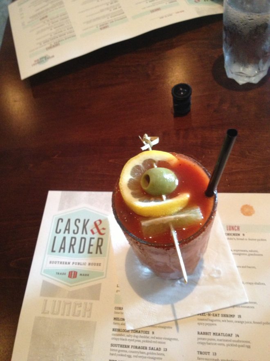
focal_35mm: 35
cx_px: 135
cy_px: 180
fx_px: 364
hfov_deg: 40.7
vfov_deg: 52.6
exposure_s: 1/20
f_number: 2.4
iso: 400
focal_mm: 4.28
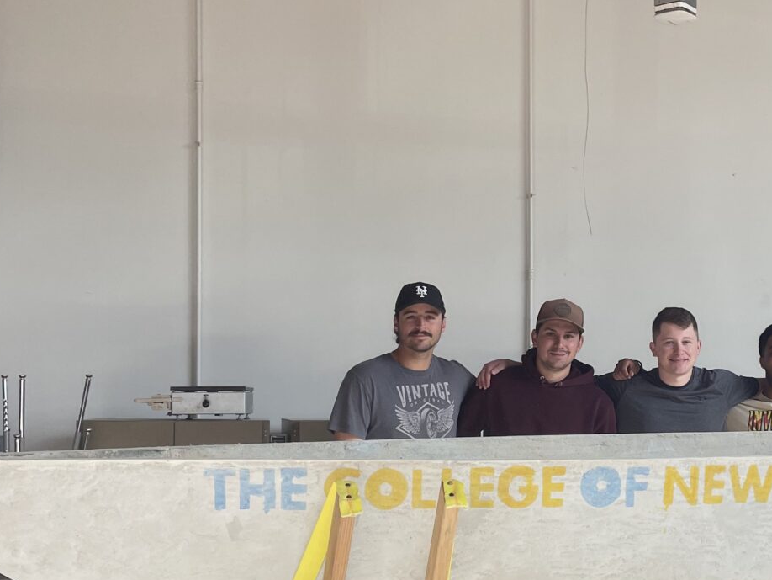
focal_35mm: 58
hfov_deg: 32.0
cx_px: 660
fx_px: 1294
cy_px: 389
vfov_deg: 25.1
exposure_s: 1/307
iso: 32
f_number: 1.6
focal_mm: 4.2
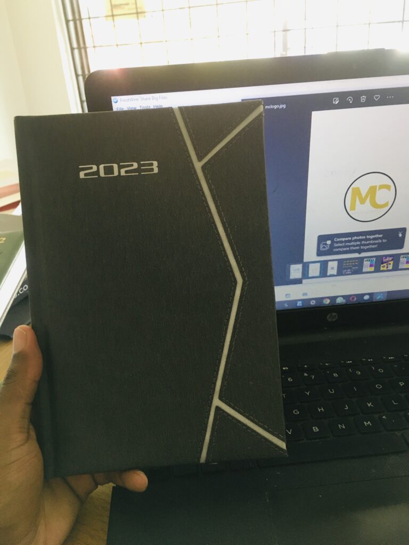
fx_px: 457
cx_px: 204
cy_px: 272
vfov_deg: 61.7
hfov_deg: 48.2
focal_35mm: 29
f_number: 2.2
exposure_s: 1/33
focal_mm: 4.15
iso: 125
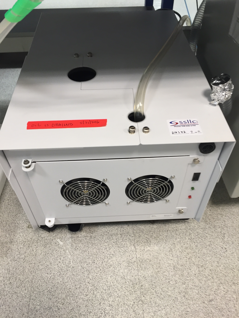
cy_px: 159
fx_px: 267
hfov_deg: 48.2
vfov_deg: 61.7
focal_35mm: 29
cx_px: 120
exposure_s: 1/30
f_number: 2.2
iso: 80
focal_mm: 4.15
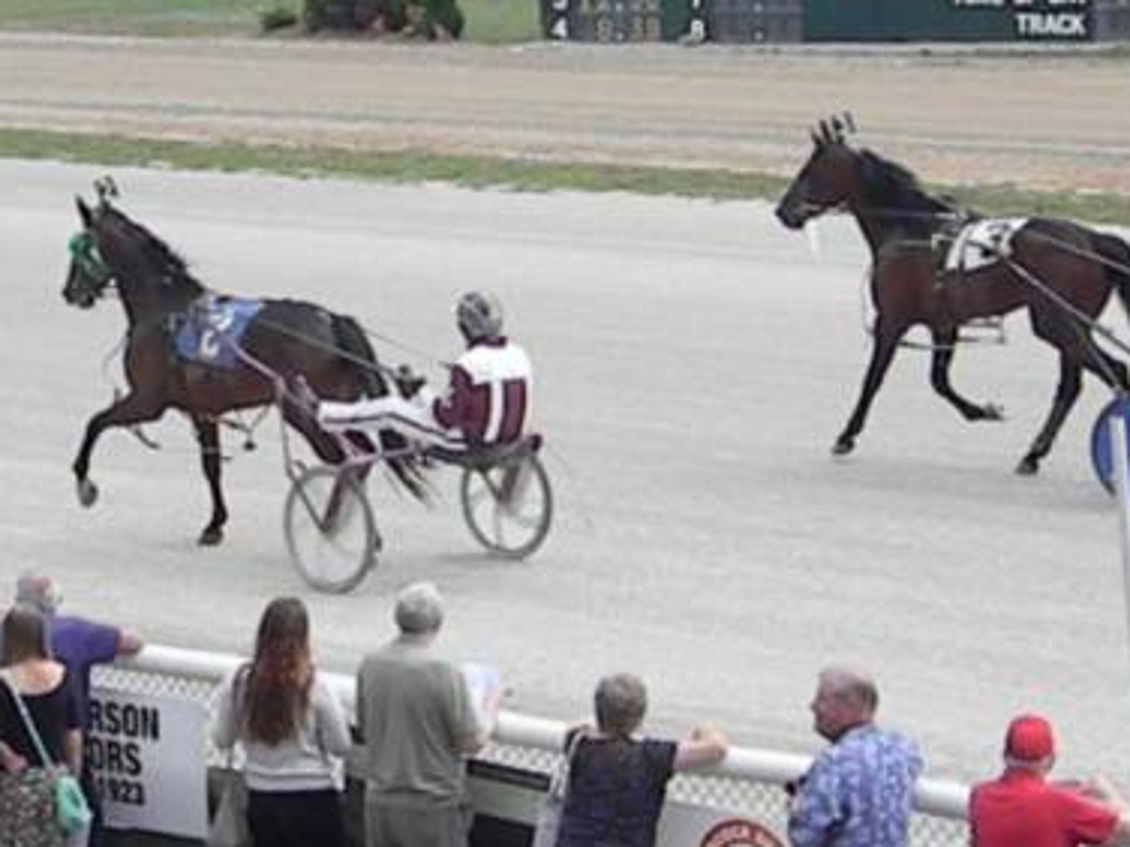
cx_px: 691
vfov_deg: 12.6
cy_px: 276
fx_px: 3819
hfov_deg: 16.8
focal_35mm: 117
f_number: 8.2
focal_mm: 10.1
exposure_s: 1/540
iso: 640
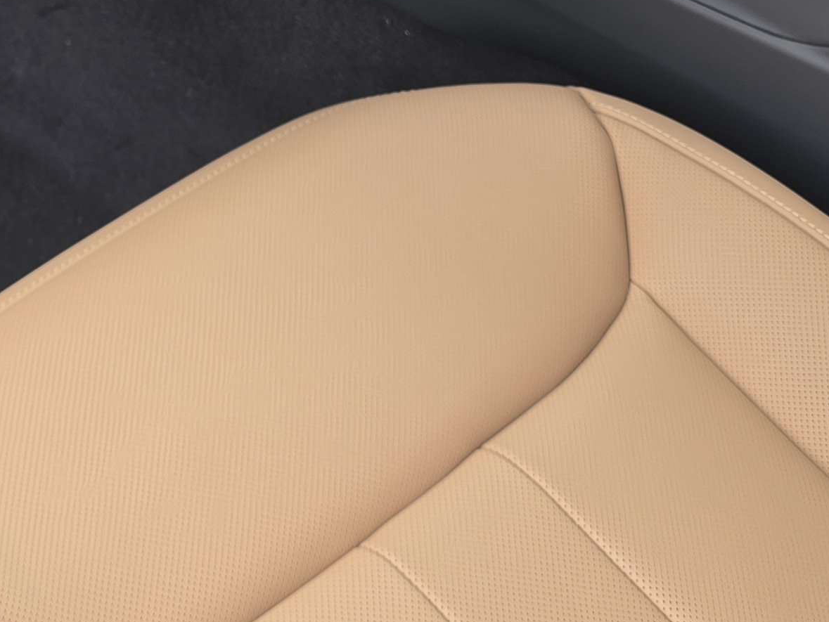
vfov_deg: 17.8
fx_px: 1869
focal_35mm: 78
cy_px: -159
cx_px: 117
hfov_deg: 24.4
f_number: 1.7
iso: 16
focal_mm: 6.3
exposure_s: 1/50
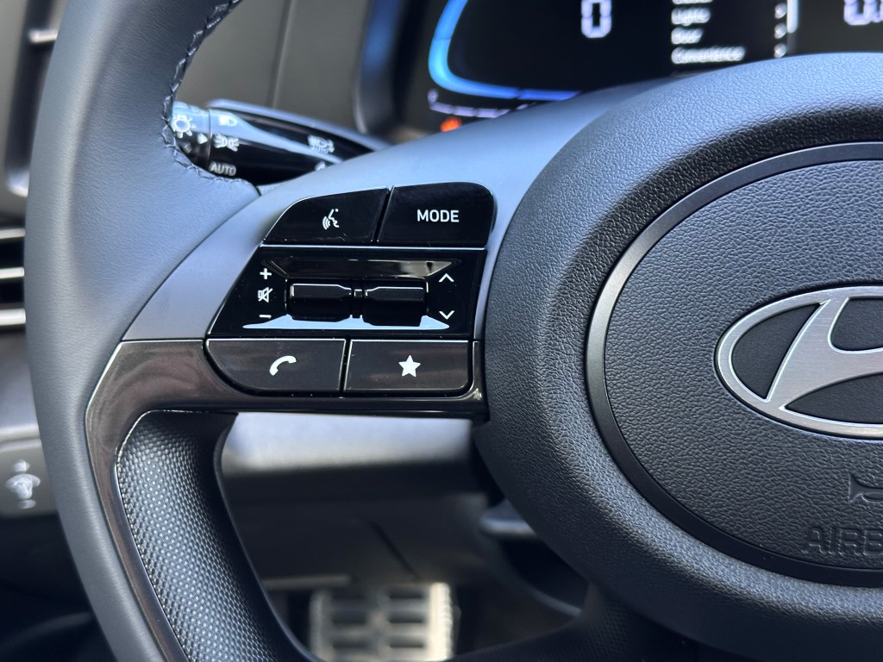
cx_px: 442
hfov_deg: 39.7
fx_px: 1224
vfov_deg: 30.3
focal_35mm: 48
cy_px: 331
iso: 160
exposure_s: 1/60
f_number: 1.78
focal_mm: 6.86
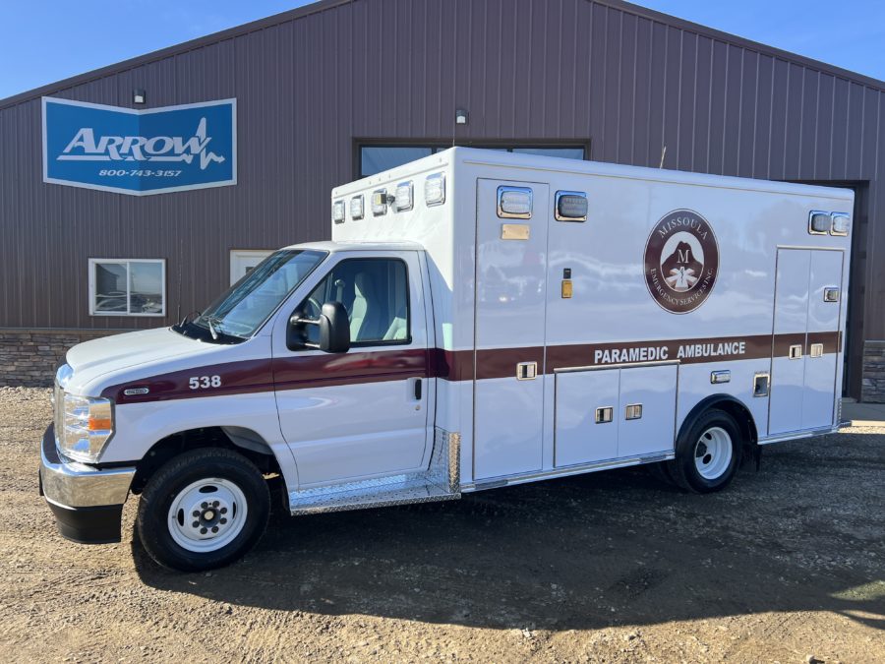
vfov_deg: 53.1
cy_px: 332
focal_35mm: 26
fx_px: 665
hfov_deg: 67.3
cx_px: 442
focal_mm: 5.7
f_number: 1.5
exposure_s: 1/1698
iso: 50
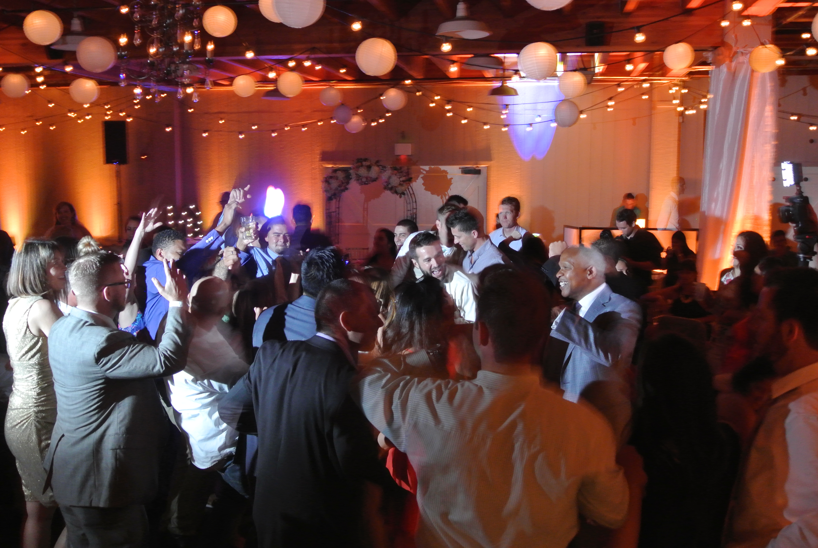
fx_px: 842
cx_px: 409
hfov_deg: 51.8
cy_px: 274
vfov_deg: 36.0
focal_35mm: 37
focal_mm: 14
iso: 800
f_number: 4
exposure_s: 1/4
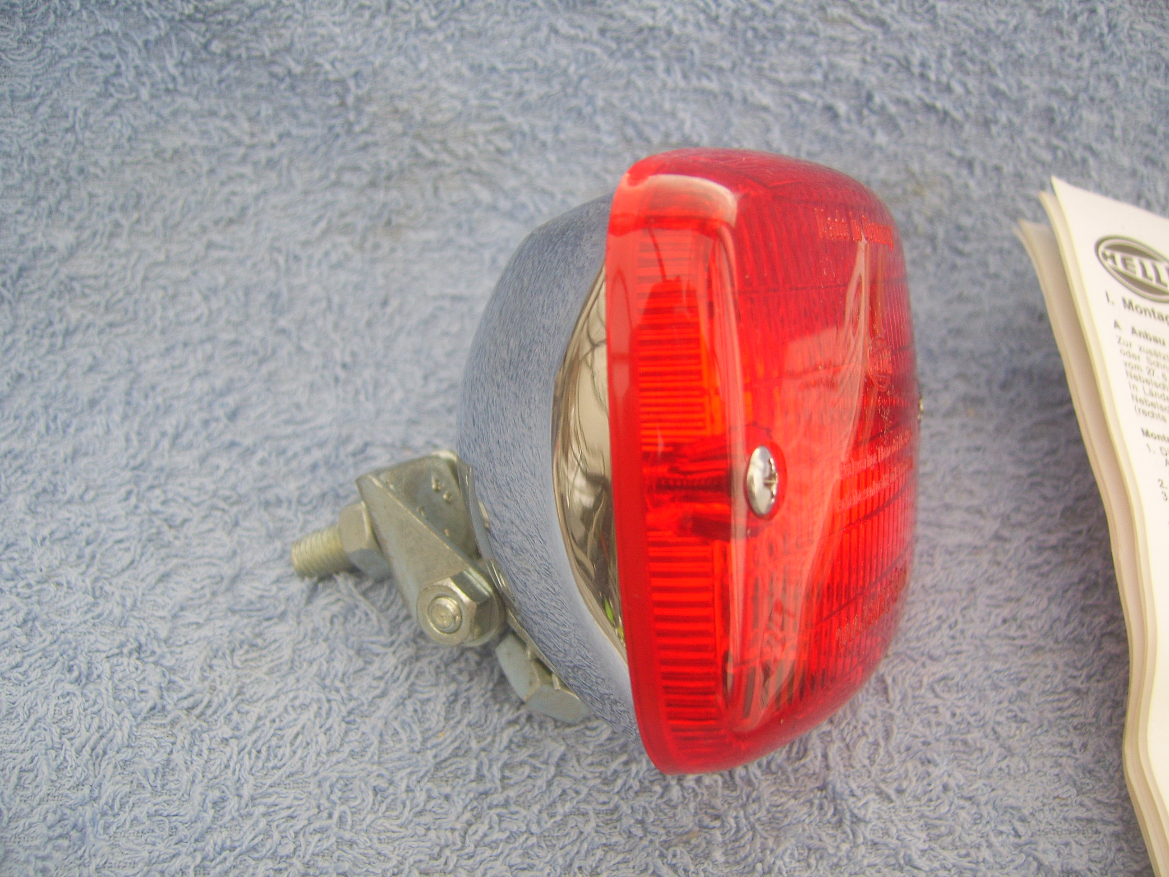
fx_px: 1283
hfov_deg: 49.0
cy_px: 438
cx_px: 584
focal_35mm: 38
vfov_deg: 37.7
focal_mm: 7.8
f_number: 2.8
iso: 50
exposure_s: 1/80
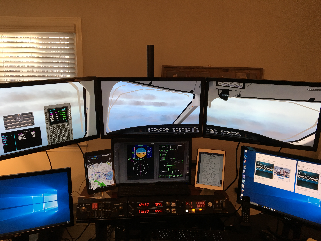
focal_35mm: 29
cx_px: 160
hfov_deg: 61.7
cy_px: 120
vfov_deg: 48.2
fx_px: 269
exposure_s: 1/30
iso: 32
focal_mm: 4.15
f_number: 2.2
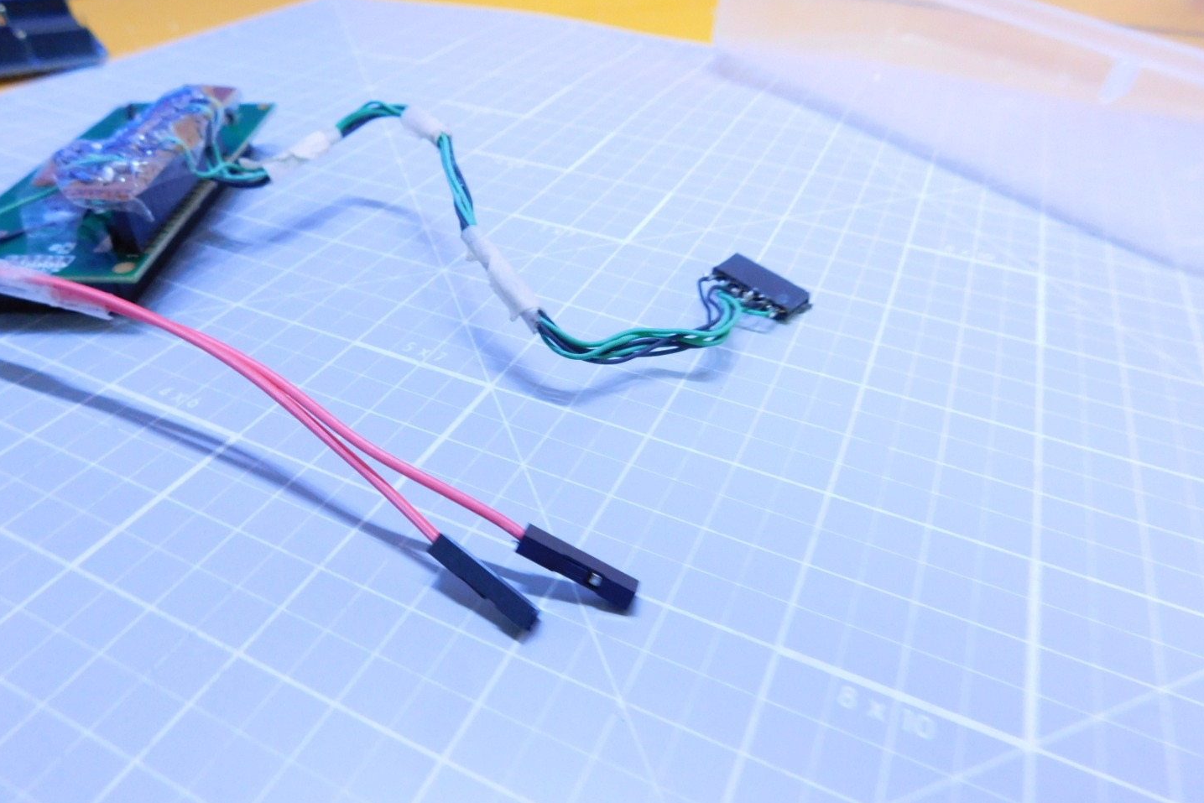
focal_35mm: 24
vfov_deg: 53.1
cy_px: 375
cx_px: 601
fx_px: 803
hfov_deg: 73.7
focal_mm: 4
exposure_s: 1/8
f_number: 3
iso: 400
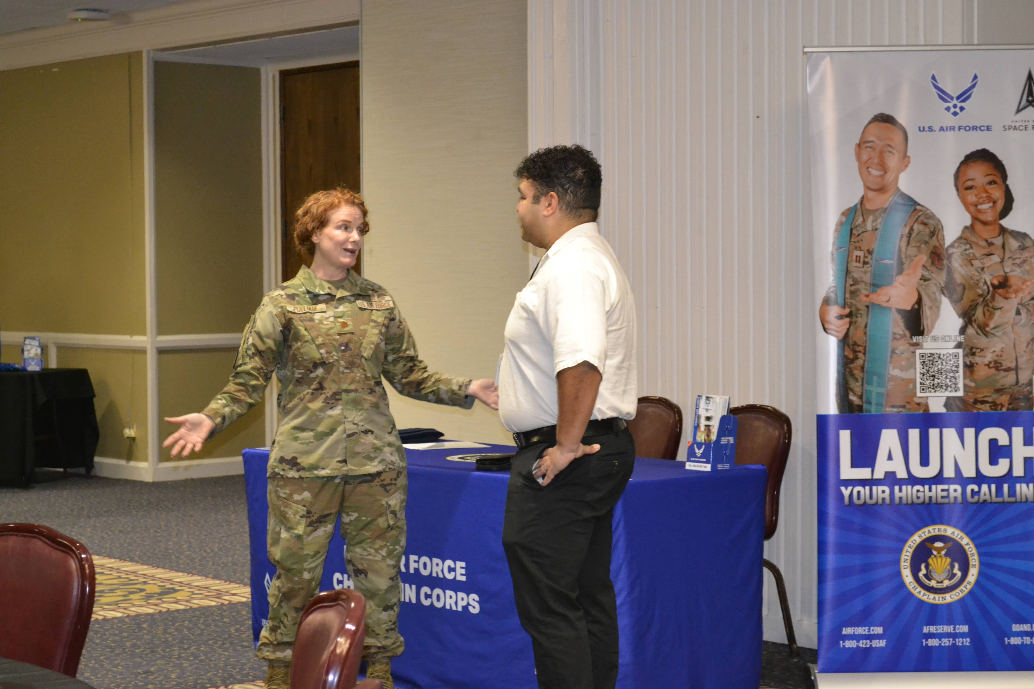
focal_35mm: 72
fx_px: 2068
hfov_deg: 28.1
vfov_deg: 18.9
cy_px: 344
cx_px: 517
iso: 2500
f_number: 5.3
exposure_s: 1/60
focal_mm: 48
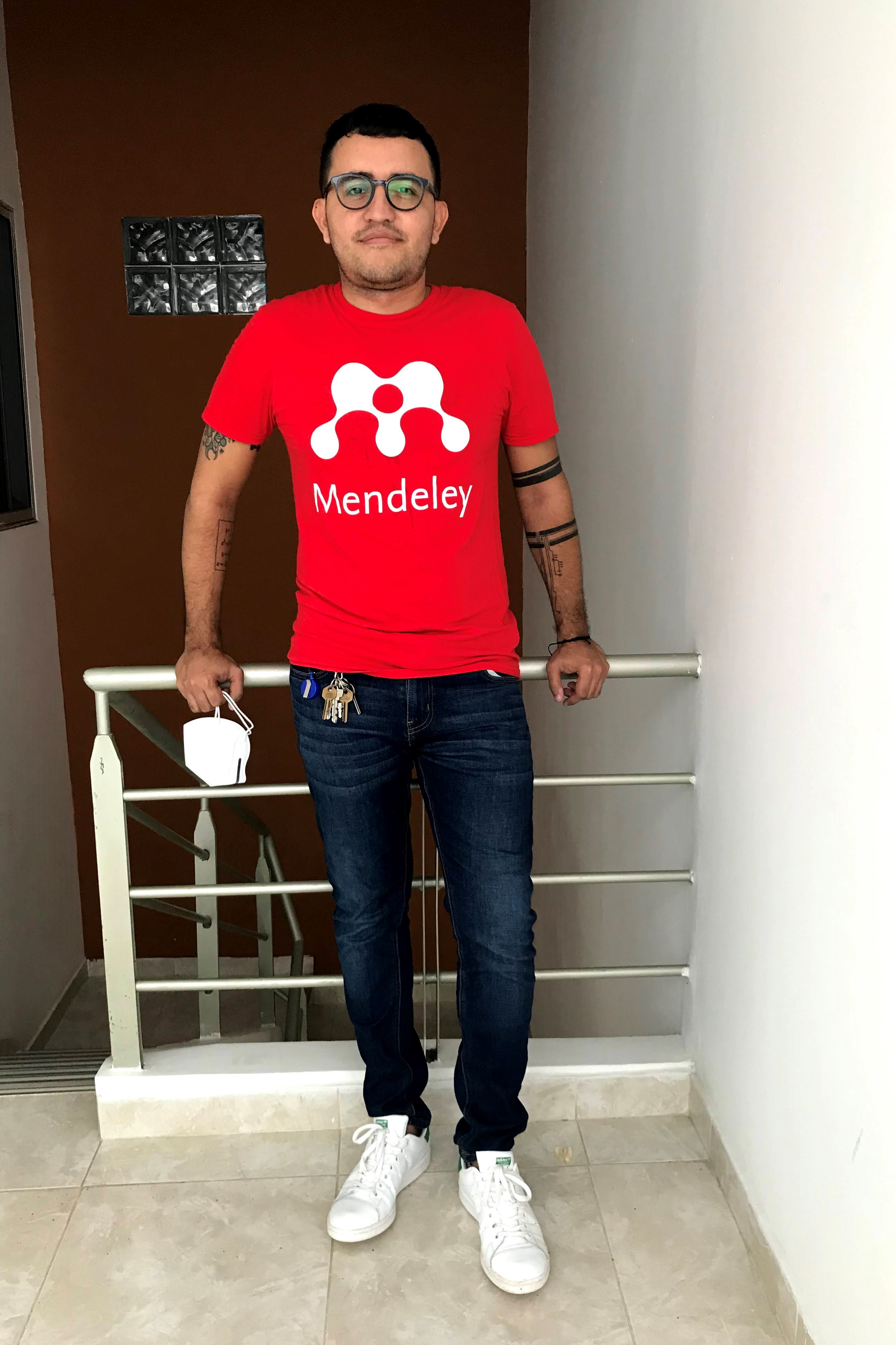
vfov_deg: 61.9
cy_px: 678
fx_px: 1120
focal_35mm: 30
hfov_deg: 43.6
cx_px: 429
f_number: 1.8
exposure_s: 1/40
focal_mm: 3.99
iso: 25
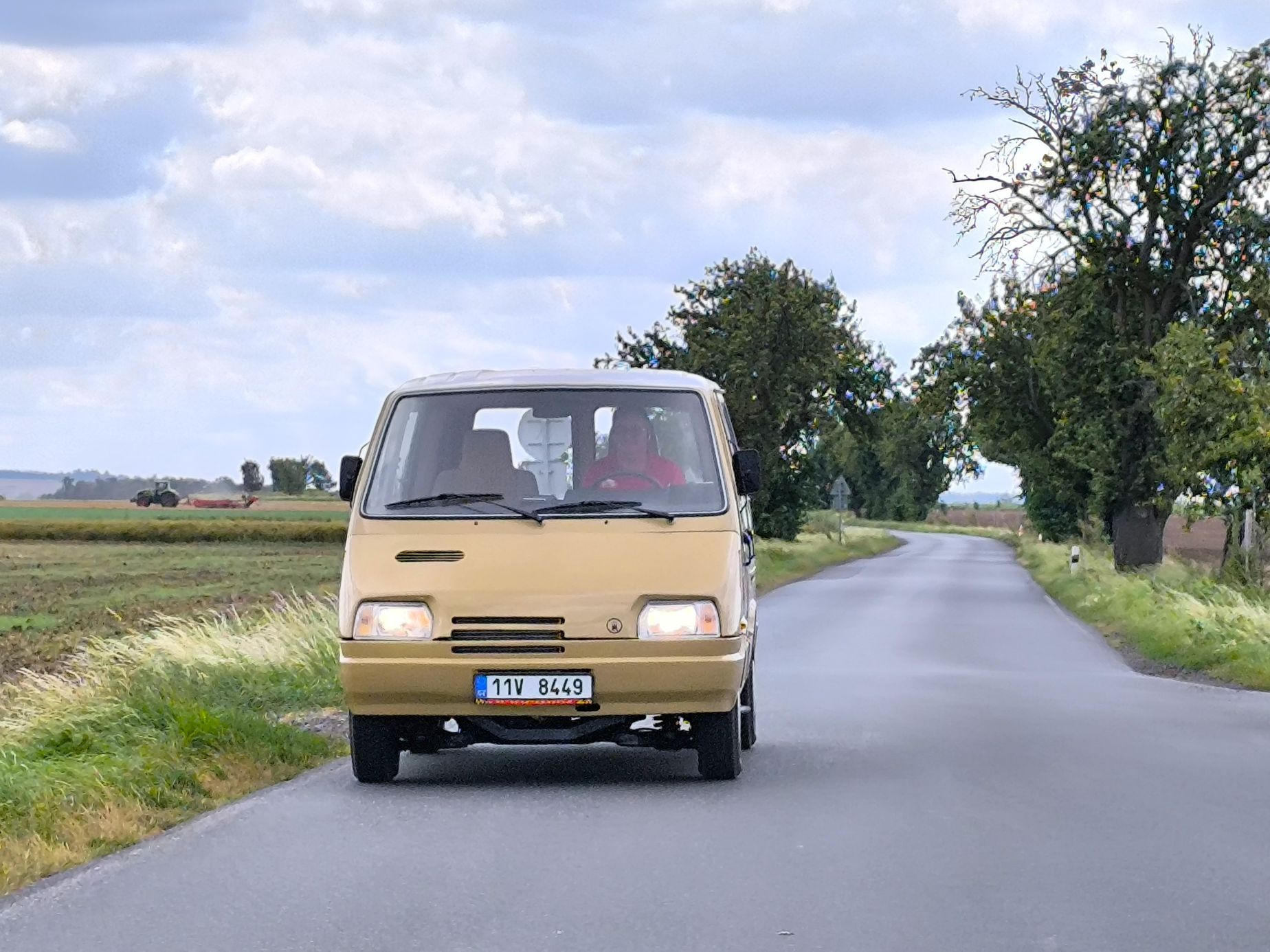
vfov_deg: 11.9
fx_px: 4586
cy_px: 476
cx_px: 635
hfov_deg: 15.8
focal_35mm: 125
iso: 50
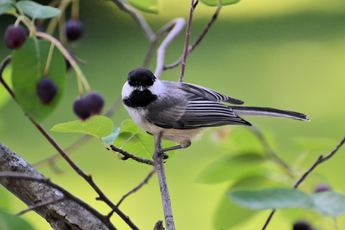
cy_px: 115
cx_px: 172
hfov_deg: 4.6
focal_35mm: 450
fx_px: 4312
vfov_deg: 3.1
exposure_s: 1/500
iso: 1800
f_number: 5.6
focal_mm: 300
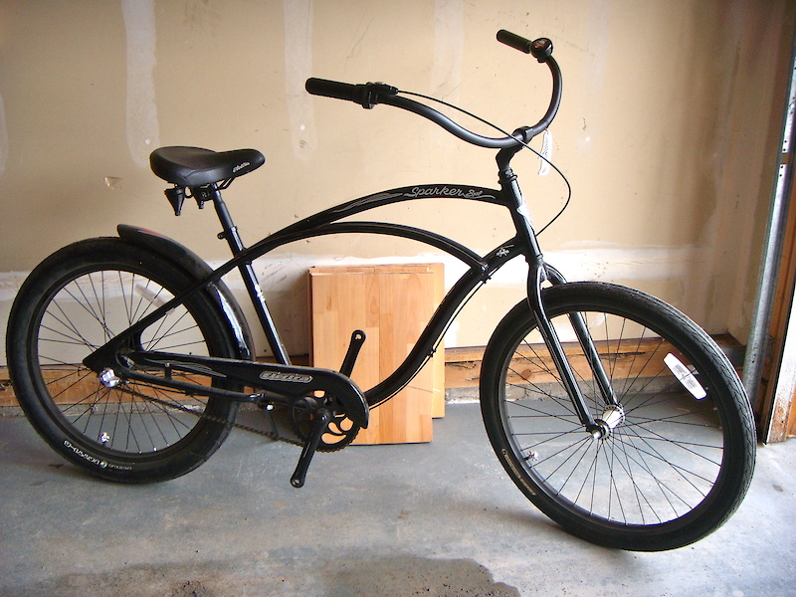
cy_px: 298
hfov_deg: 49.0
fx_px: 874
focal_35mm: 38
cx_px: 398
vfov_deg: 37.7
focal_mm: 6.4
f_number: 3.5
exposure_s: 1/56.8
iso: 64
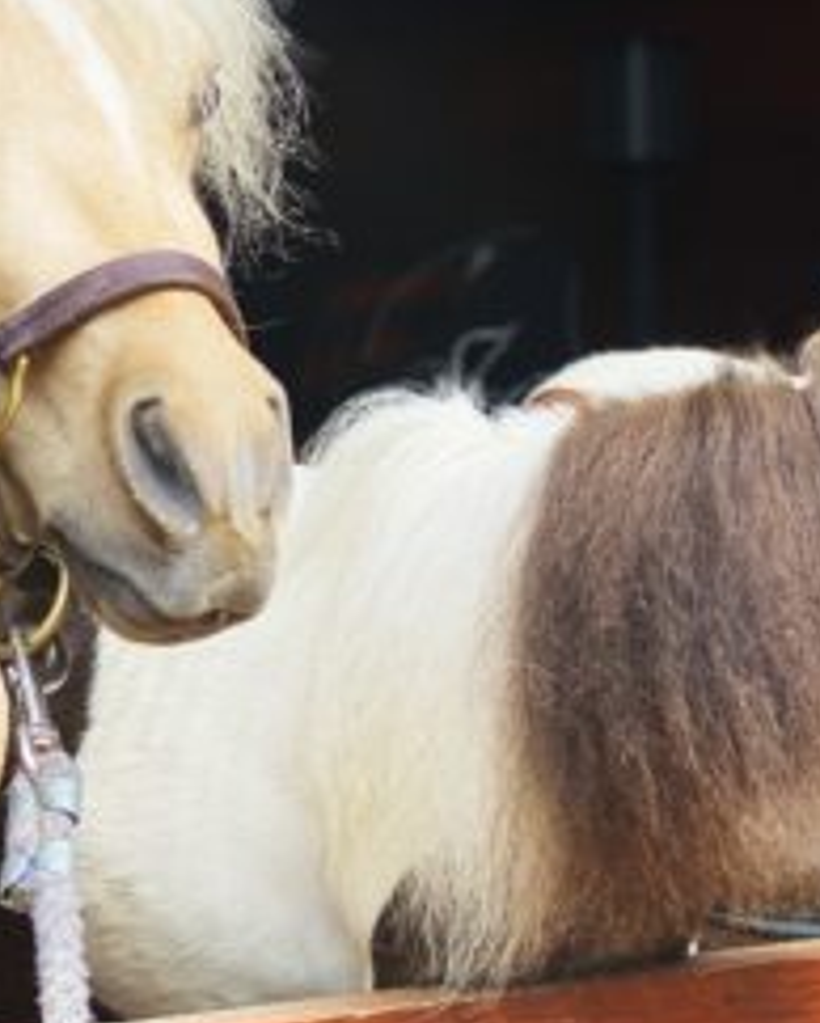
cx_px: 626
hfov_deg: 12.9
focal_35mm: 119
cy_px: 486
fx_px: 3605
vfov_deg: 16.1
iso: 20
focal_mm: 6
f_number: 2
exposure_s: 1/165
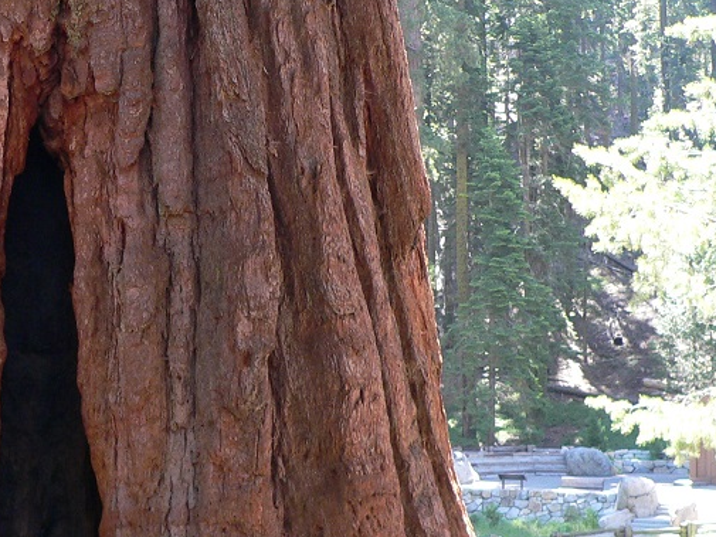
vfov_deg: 20.1
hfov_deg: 25.8
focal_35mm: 73
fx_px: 1510
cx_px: 74
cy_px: 333
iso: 150
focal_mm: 6
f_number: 2.8
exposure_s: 1/60
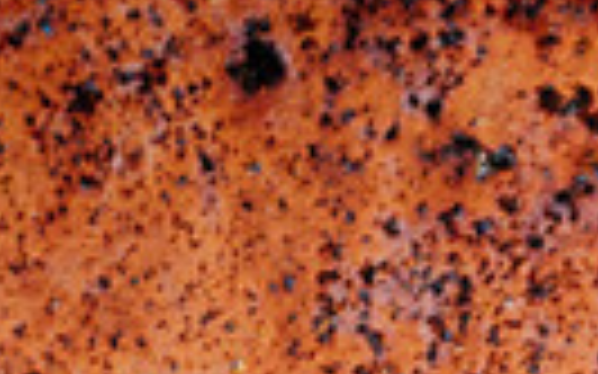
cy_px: 1498
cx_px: 438
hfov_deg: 3.8
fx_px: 8927
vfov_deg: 2.3
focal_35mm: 548
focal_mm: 70
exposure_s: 1/250
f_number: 2.8
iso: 720
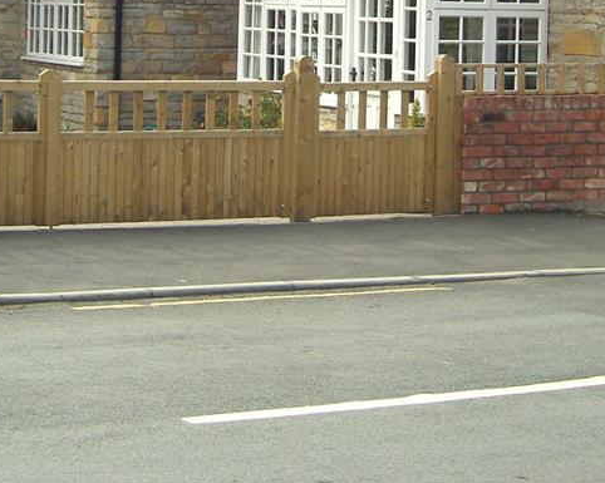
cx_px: 334
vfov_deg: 14.1
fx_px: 1915
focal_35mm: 107
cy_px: -54
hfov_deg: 18.0
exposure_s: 1/125
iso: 100
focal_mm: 9.4
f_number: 8
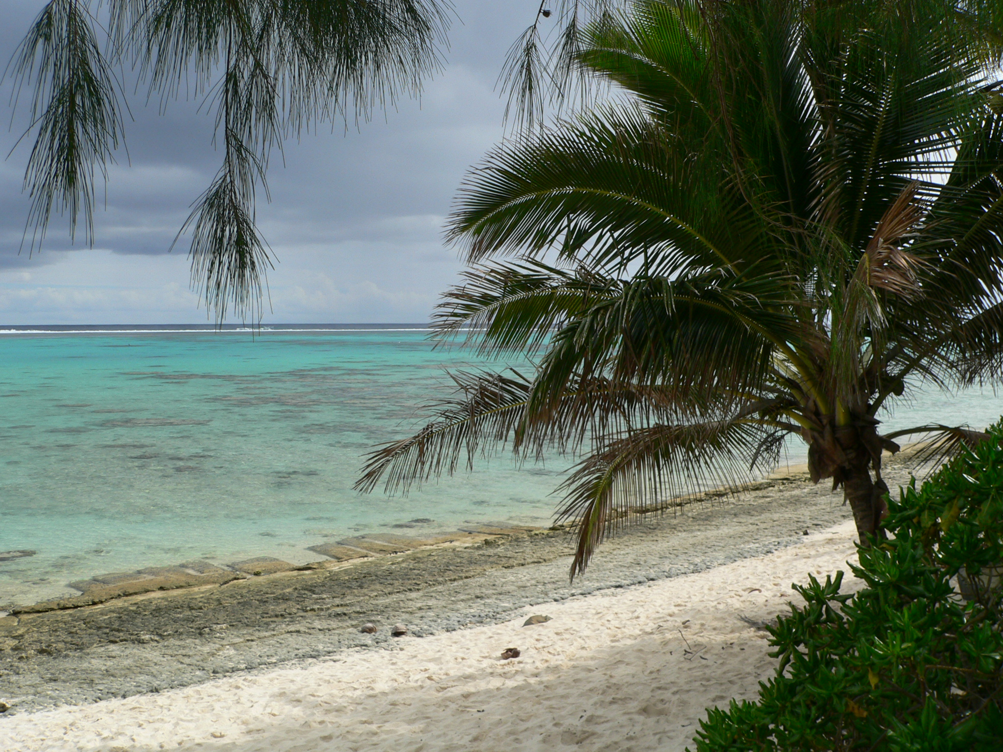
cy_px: 376
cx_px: 502
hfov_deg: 51.4
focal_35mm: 36
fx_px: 1043
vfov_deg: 39.7
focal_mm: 6
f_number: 5.2
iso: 80
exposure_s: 1/500
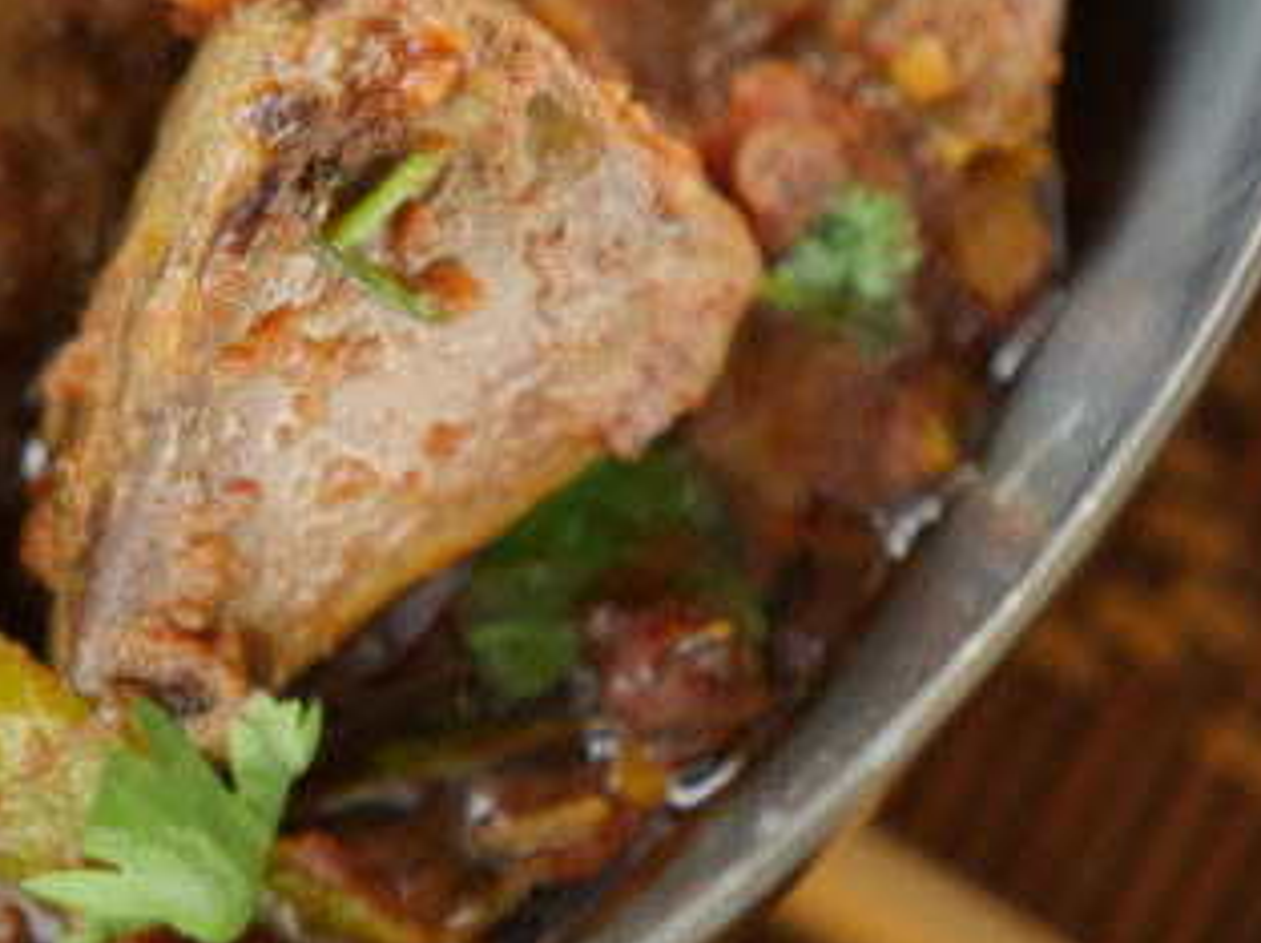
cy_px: 85
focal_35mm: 172
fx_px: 6258
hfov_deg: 11.5
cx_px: 214
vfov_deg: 8.6
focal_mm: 35
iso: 200
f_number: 2.8
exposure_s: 1/125
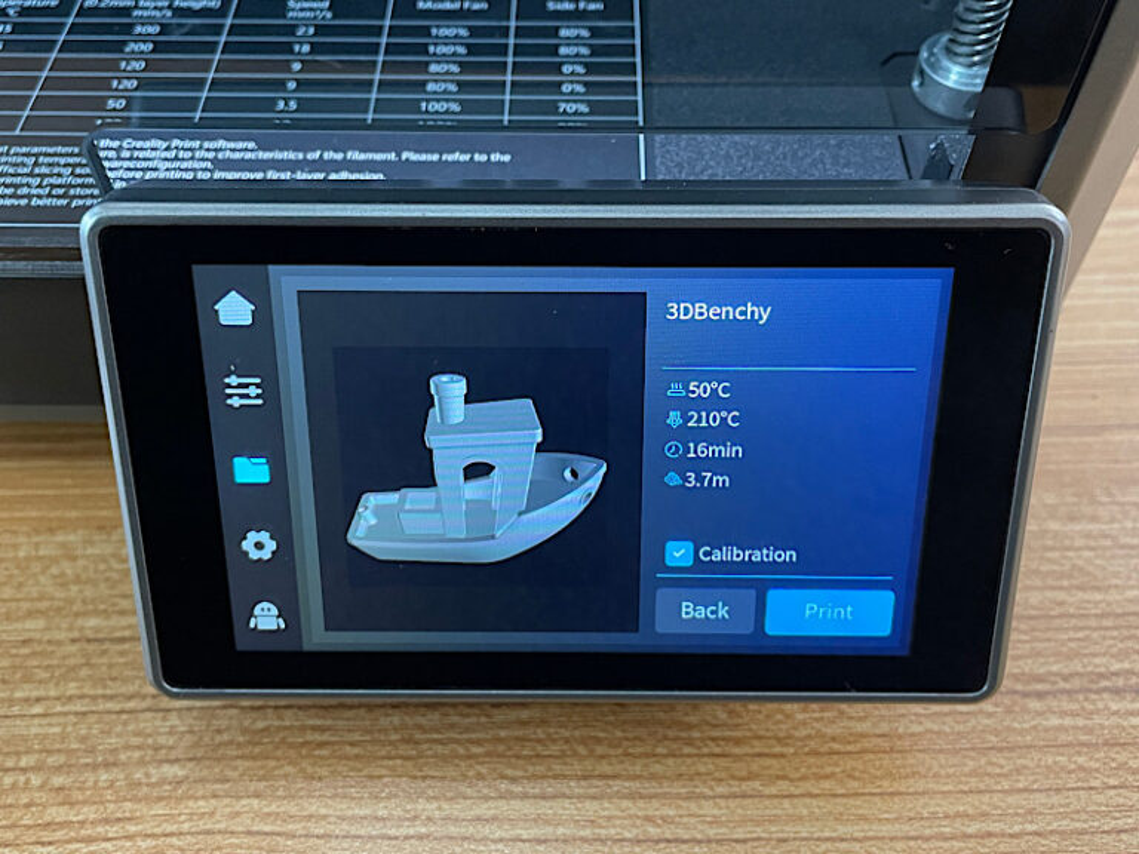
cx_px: 570
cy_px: 427
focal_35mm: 26
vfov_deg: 53.1
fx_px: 856
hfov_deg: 67.3
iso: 400
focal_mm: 4.2
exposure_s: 1/33
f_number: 1.6
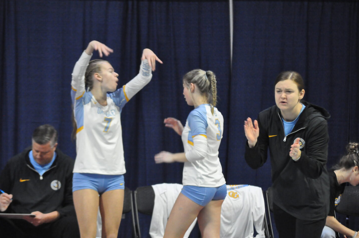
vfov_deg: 5.7
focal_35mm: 242
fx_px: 2410
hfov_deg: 8.5
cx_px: 184
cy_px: 125
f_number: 5
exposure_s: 1/200
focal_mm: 150
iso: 3200
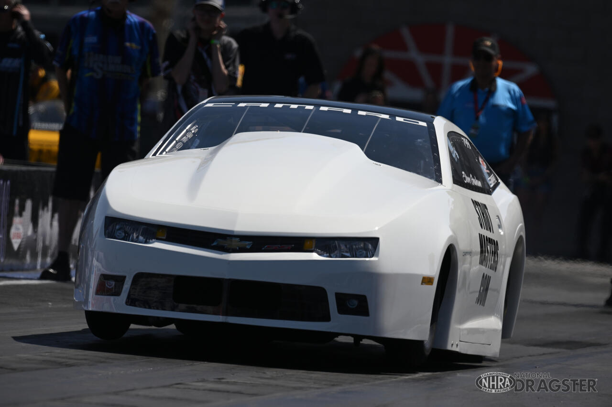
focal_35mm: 500
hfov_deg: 4.1
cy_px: 204
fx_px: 8495
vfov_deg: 2.7
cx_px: 306
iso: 250
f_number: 11
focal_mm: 500
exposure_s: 1/1600
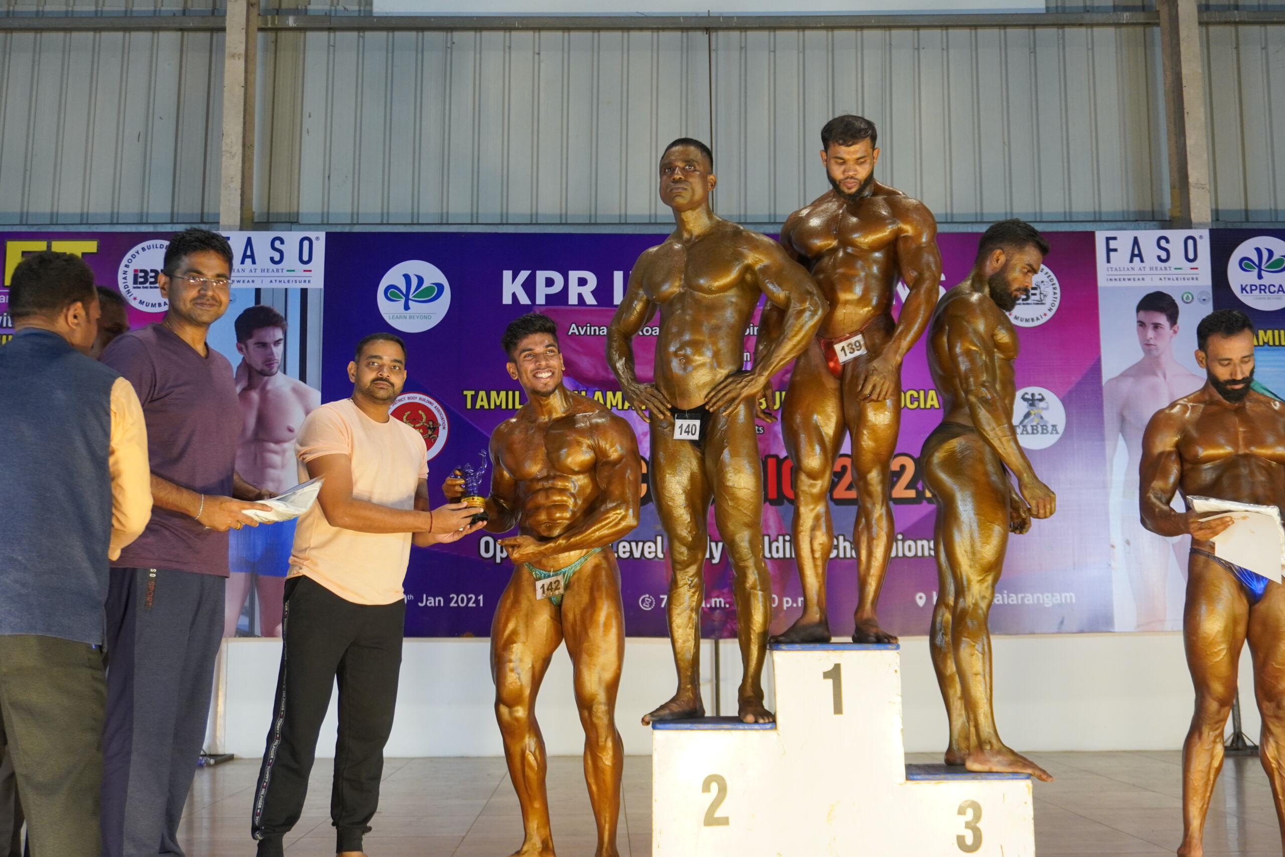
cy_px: 428
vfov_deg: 33.0
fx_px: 1446
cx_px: 642
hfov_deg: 47.9
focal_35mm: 40
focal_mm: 27
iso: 1000
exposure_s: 1/160
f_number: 4.5
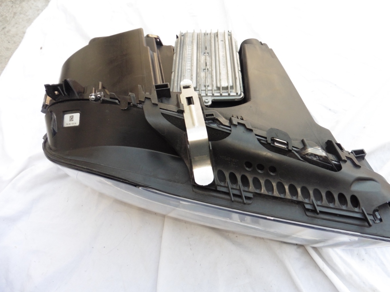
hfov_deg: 63.1
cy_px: 149
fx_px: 315
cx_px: 226
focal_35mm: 28
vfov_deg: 49.7
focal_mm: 4.3
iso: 160
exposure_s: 1/100
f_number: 3.5
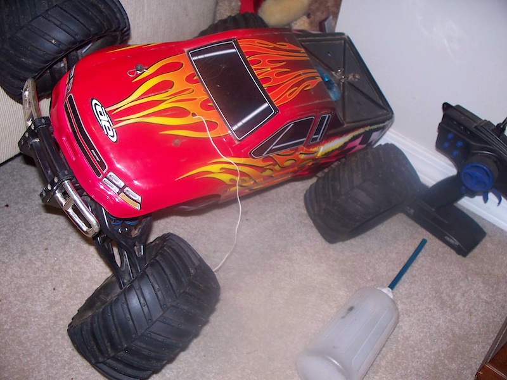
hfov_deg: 51.4
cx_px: 254
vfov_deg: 39.7
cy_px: 190
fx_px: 527
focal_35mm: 36
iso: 200
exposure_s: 1/30
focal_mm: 7.54
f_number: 2.8
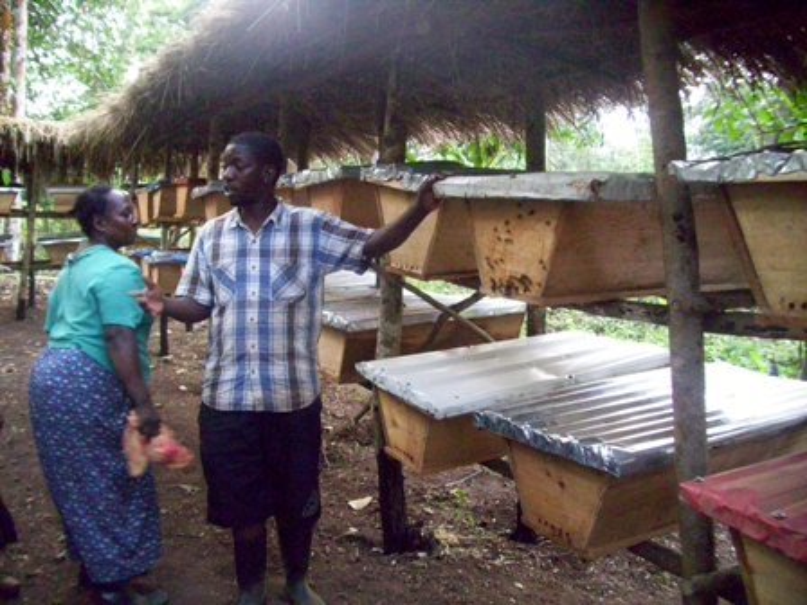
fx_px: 746
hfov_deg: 56.8
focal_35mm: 32
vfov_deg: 44.2
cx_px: 404
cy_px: 302
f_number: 2.9
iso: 640
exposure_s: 1/50
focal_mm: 5.7
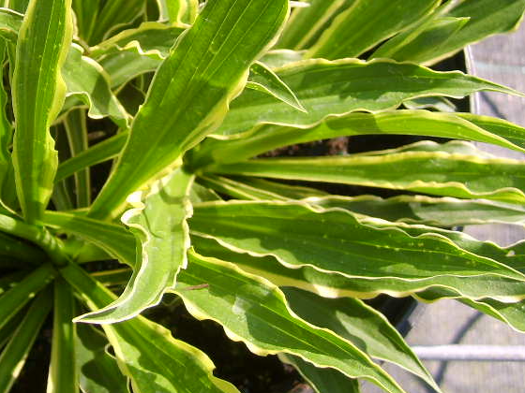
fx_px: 971
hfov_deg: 29.6
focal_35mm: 64
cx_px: 103
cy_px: 82
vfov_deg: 22.6
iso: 50
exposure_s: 1/250
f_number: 2.8
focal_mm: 5.8
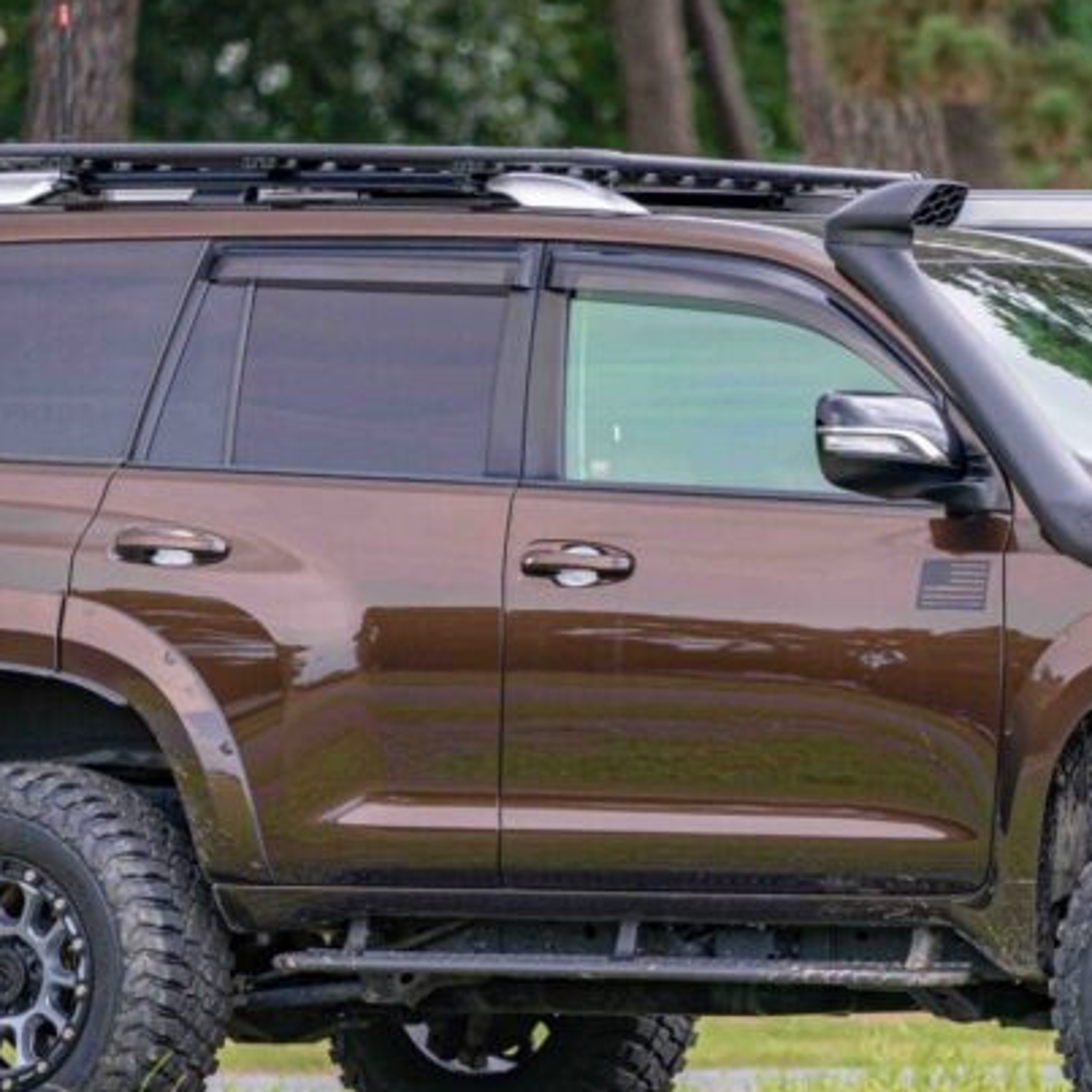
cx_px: 843
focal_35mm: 432
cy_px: 465
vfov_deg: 4.1
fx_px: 15418
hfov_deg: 4.1
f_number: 2.8
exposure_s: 1/100
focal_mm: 200
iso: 160
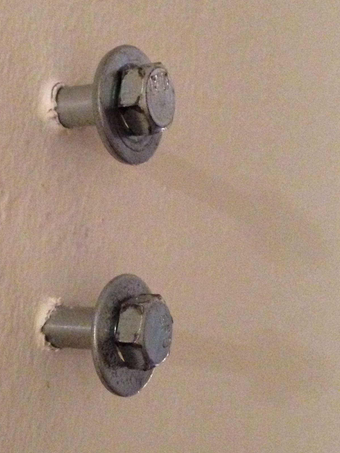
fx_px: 877
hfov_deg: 21.6
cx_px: 58
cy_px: 211
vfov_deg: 29.0
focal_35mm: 67
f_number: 2.4
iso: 800
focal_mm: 4.12
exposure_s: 1/15
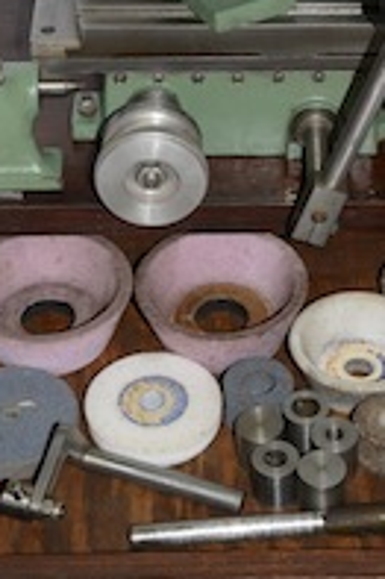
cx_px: 229
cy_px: 85
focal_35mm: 124
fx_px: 1993
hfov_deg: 11.0
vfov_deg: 16.4
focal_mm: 40
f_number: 10
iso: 500
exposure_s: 1/60
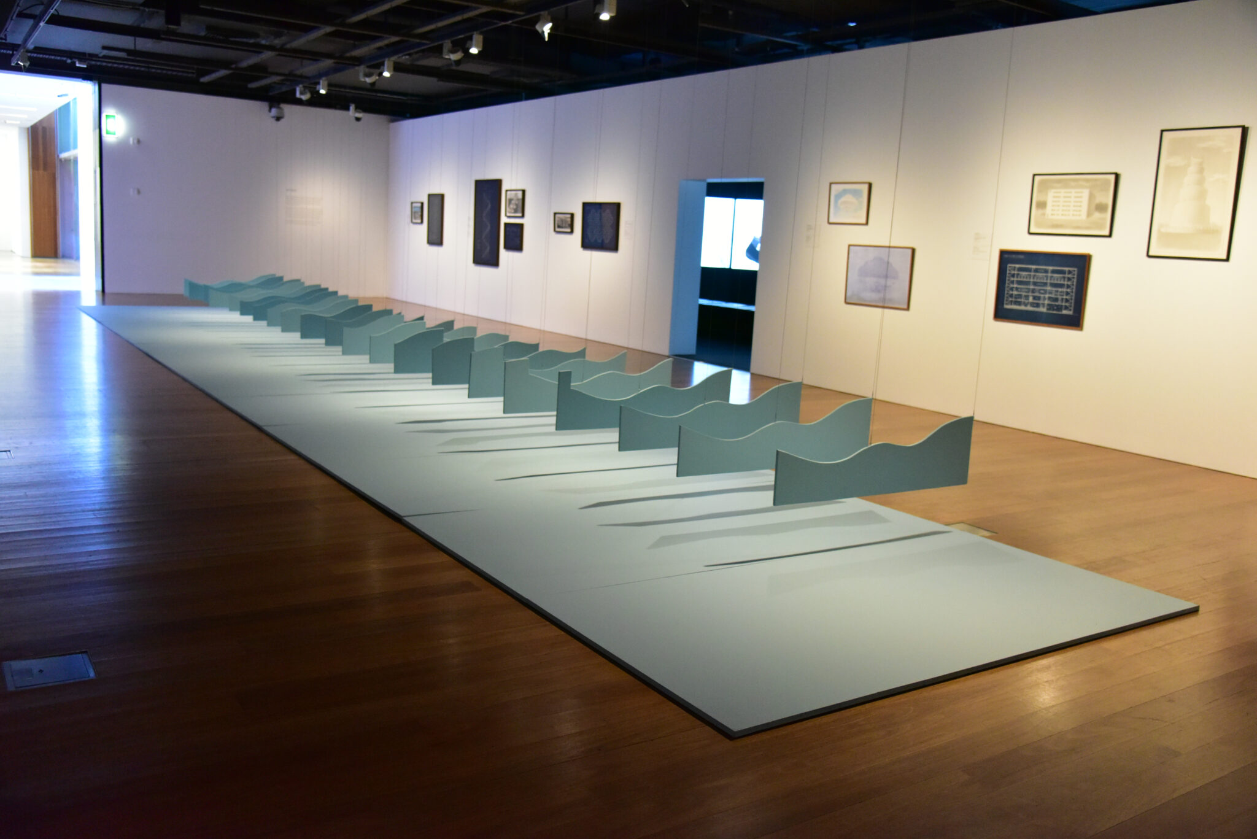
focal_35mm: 30
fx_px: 1048
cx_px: 628
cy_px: 420
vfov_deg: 43.6
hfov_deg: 61.9
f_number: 4
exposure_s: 1/60
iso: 5600
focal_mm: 30
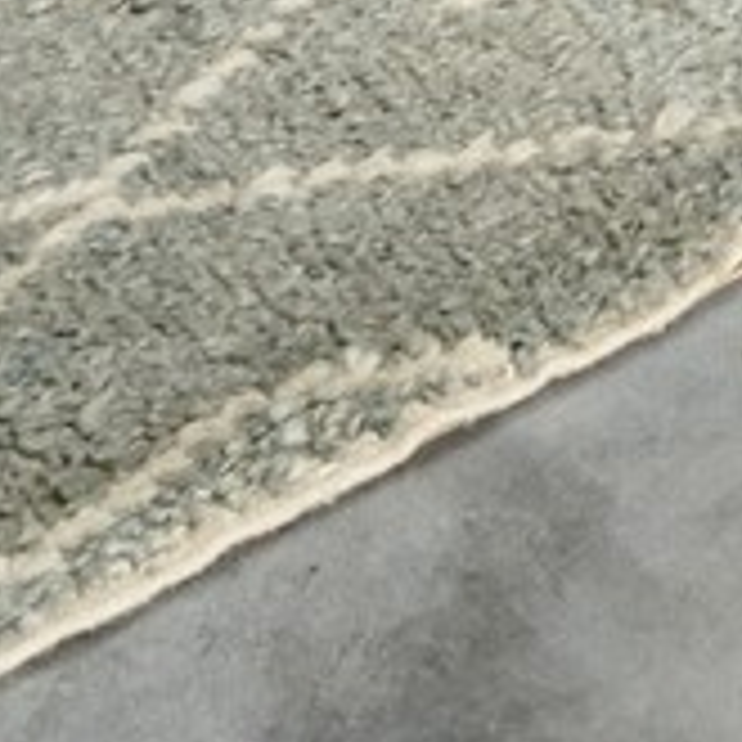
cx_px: 1131
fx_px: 4195
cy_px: -2851
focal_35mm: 173
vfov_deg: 6.4
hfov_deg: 9.8
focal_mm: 21
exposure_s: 1/20
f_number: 18
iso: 640
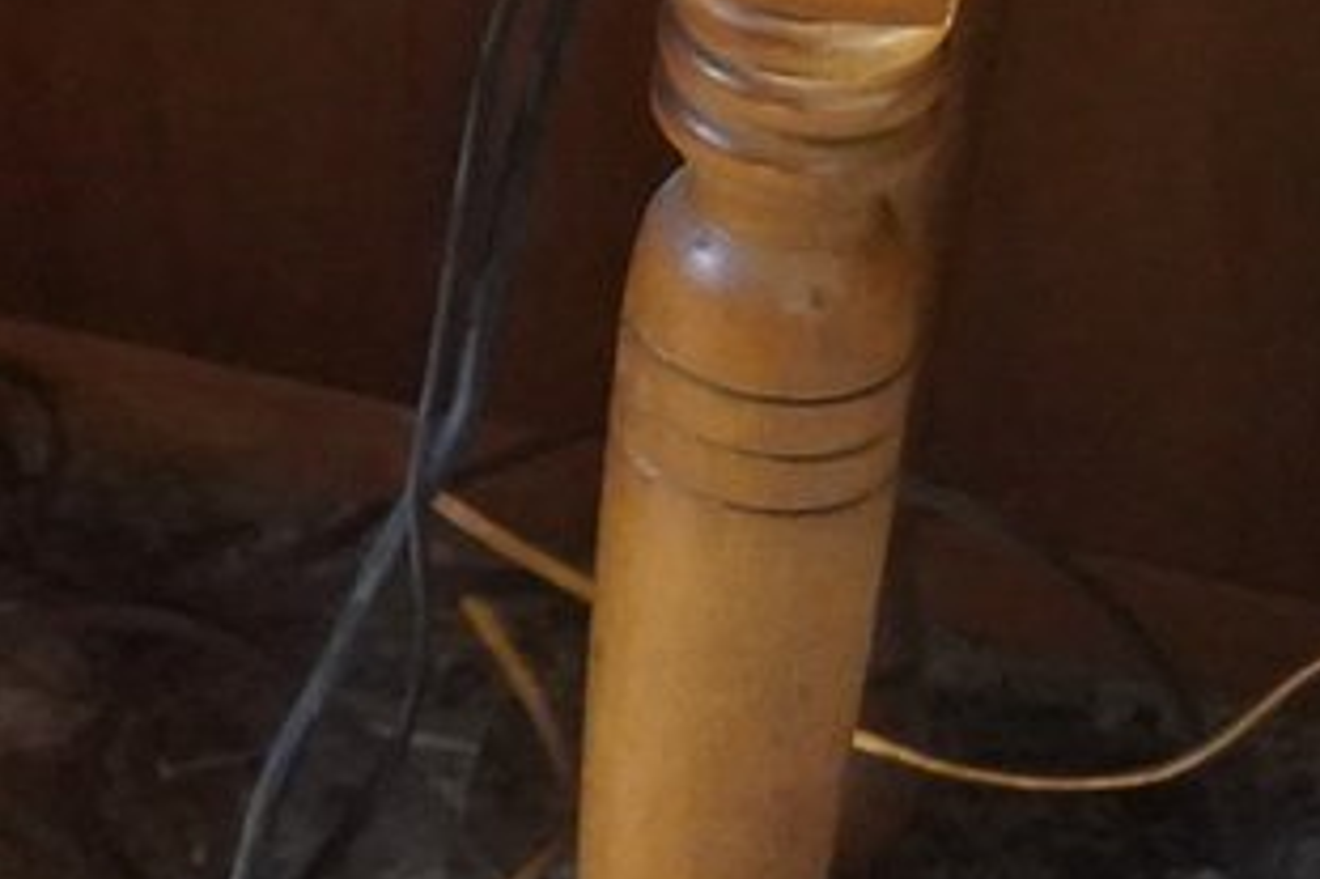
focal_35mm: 180
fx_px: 6596
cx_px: -934
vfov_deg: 7.2
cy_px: -1136
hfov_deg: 10.8
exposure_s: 1/160
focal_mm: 28
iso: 10000
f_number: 4
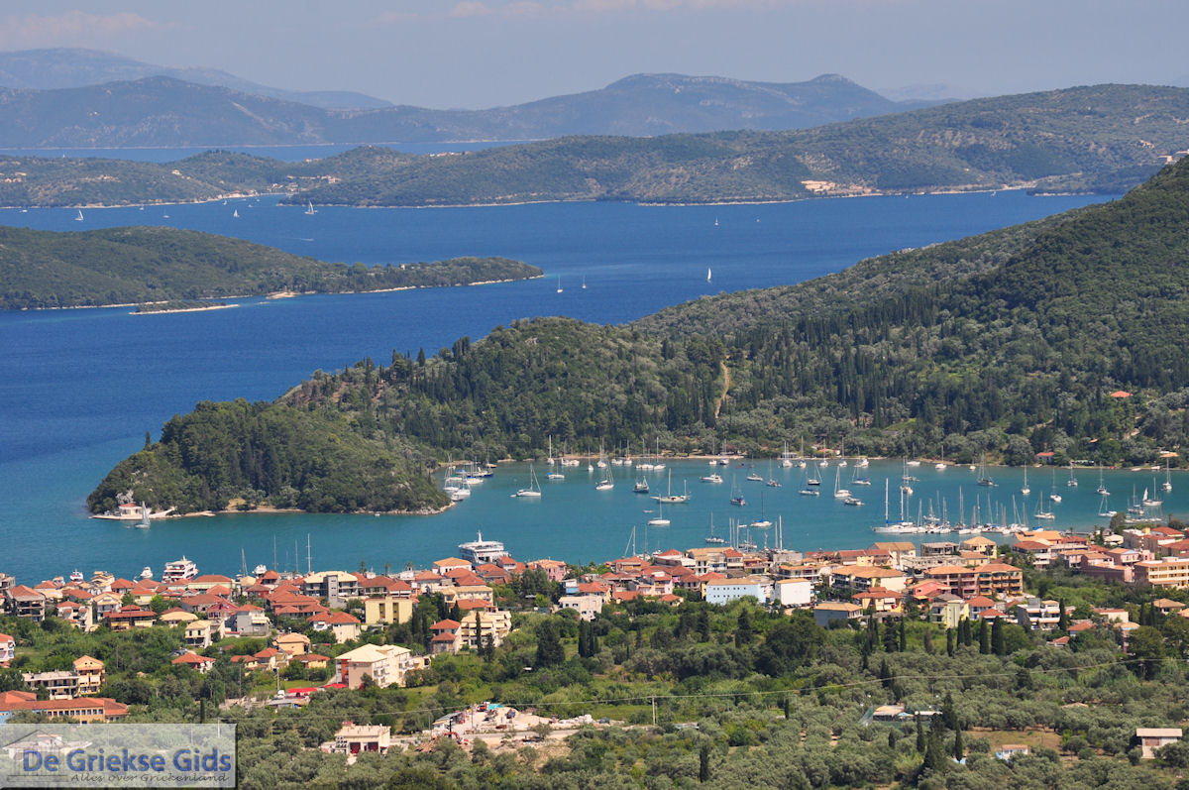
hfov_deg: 14.4
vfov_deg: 9.6
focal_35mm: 142
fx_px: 4701
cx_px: 594
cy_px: 395
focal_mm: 95
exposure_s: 1/400
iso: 200
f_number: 11
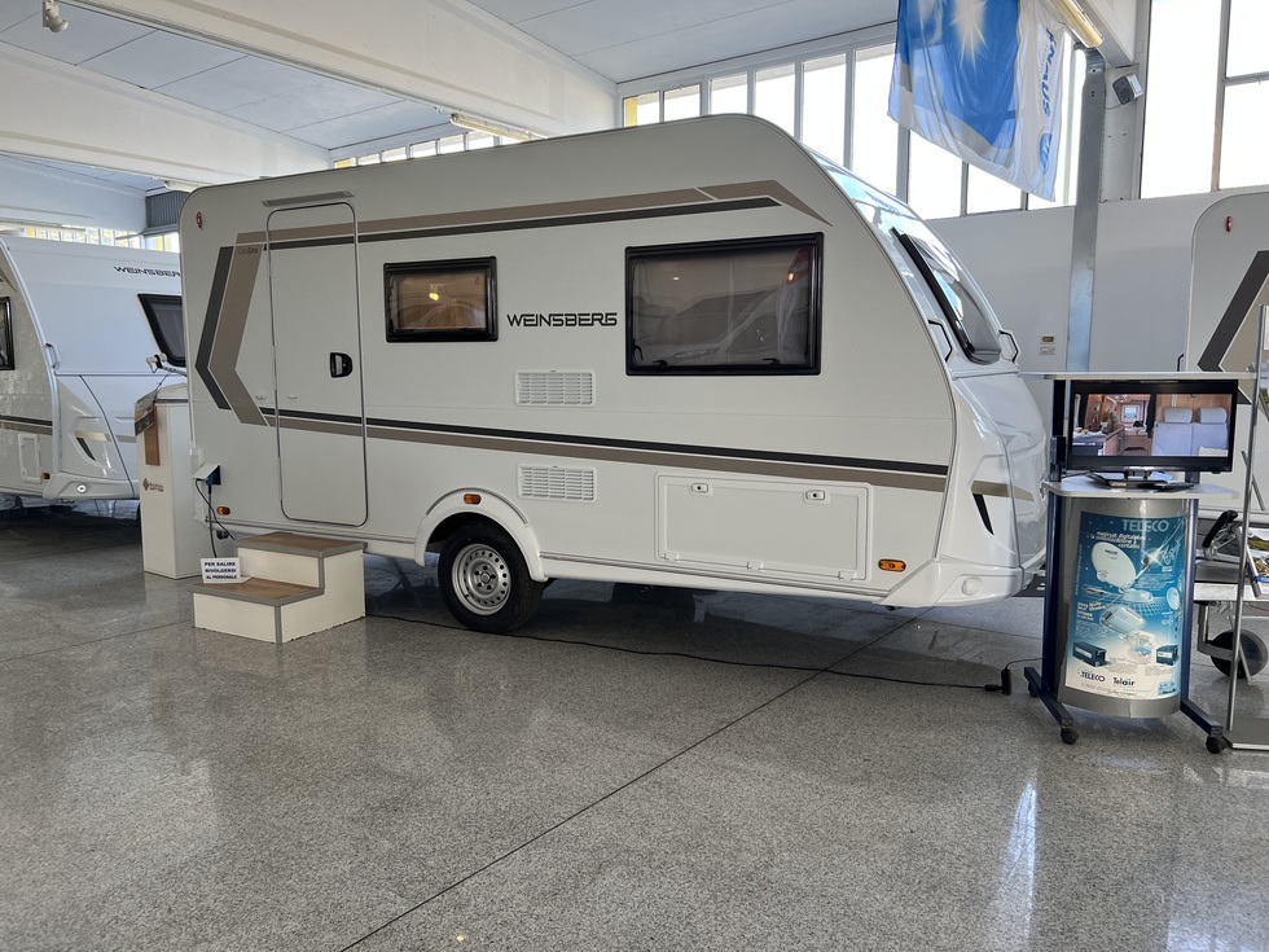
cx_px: 634
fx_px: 953
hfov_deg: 67.3
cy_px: 476
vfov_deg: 53.1
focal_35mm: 26
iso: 64
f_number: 1.5
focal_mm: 5.7
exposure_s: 1/121
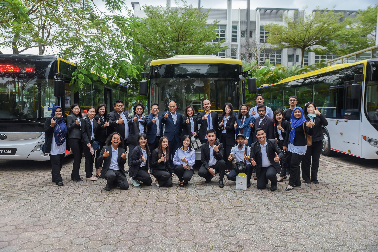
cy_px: 126
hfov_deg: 58.7
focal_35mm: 32
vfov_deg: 41.2
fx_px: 336
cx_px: 189
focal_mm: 32
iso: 400
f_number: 5
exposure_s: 1/125
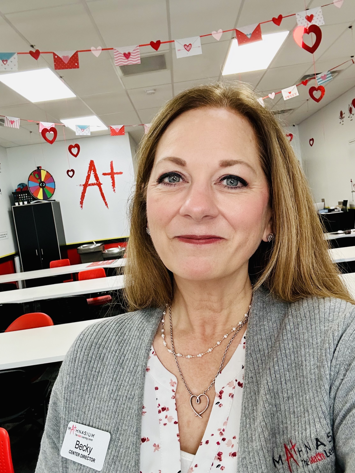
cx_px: 178
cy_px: 244
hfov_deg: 45.4
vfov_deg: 58.3
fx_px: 424
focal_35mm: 31
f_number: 1.9
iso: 80
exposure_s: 1/60
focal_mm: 2.69
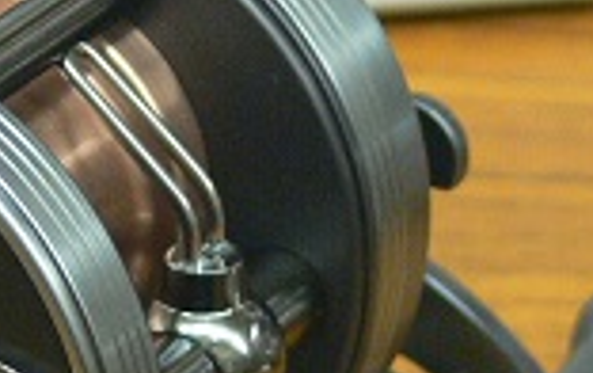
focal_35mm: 326
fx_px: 5276
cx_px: 80
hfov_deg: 6.4
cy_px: 301
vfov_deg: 4.0
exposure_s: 1/8
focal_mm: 15.7
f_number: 3.2
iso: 200
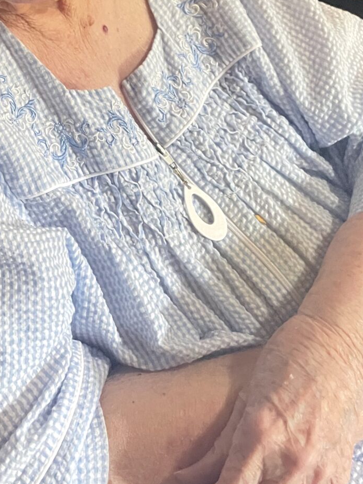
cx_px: 46
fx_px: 755
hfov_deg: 26.3
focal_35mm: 54
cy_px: 64
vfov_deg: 33.9
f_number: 1.6
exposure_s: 1/40
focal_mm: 4.2
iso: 640
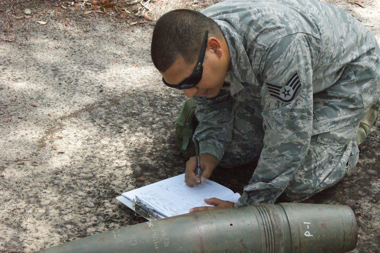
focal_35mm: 105
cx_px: 190
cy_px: 126
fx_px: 1108
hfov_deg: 19.5
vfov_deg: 13.0
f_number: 9
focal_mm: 70
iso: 3200
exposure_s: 1/800
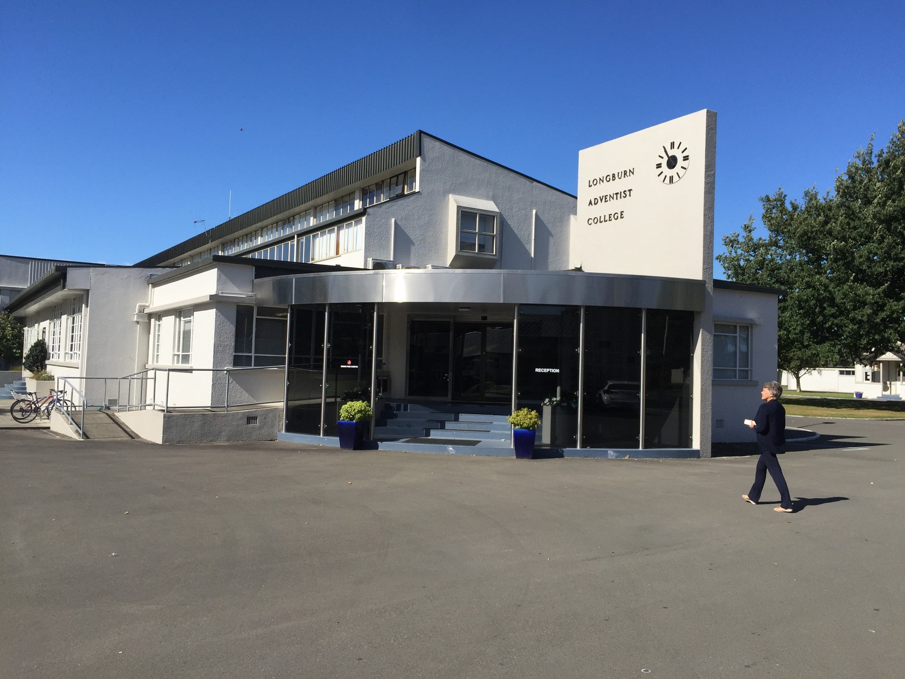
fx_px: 758
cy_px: 340
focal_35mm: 29
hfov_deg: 61.7
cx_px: 452
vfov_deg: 48.2
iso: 32
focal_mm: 4.15
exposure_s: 1/2825
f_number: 2.2
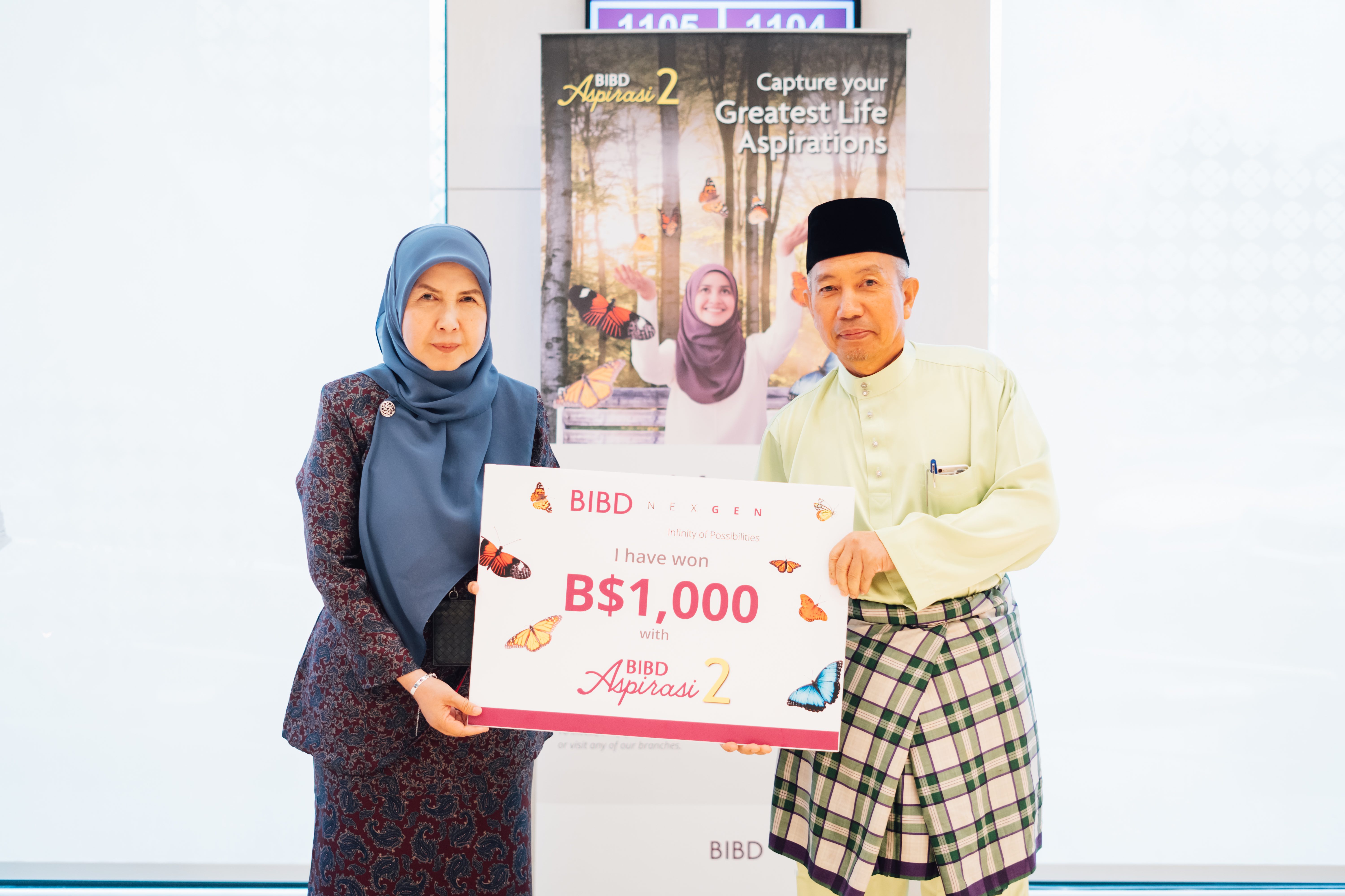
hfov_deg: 39.6
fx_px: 1868
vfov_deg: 27.0
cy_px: 448
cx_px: 672
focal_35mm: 50
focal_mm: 50
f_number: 2
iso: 800
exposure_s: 1/200
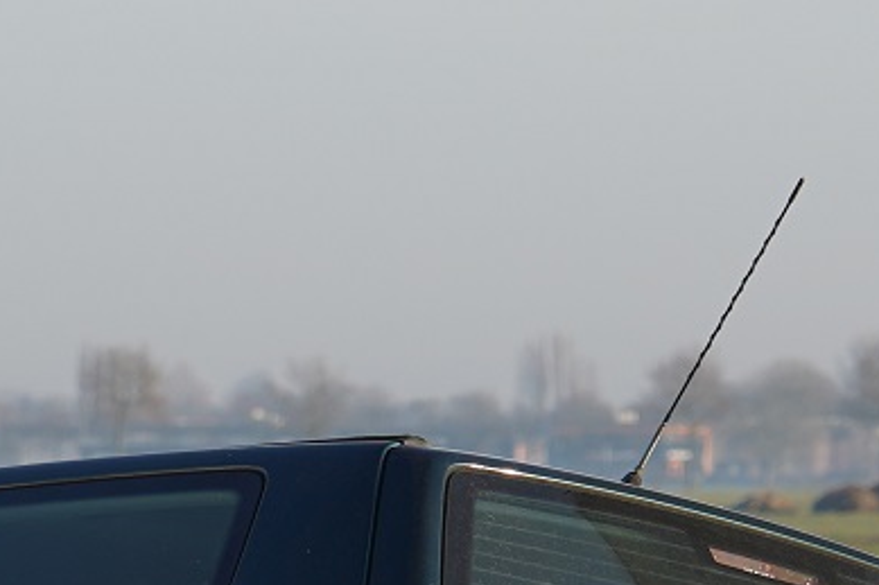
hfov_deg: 5.0
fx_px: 10128
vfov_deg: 3.3
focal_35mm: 415
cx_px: -174
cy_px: 1116
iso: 125
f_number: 6.3
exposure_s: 1/400
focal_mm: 84
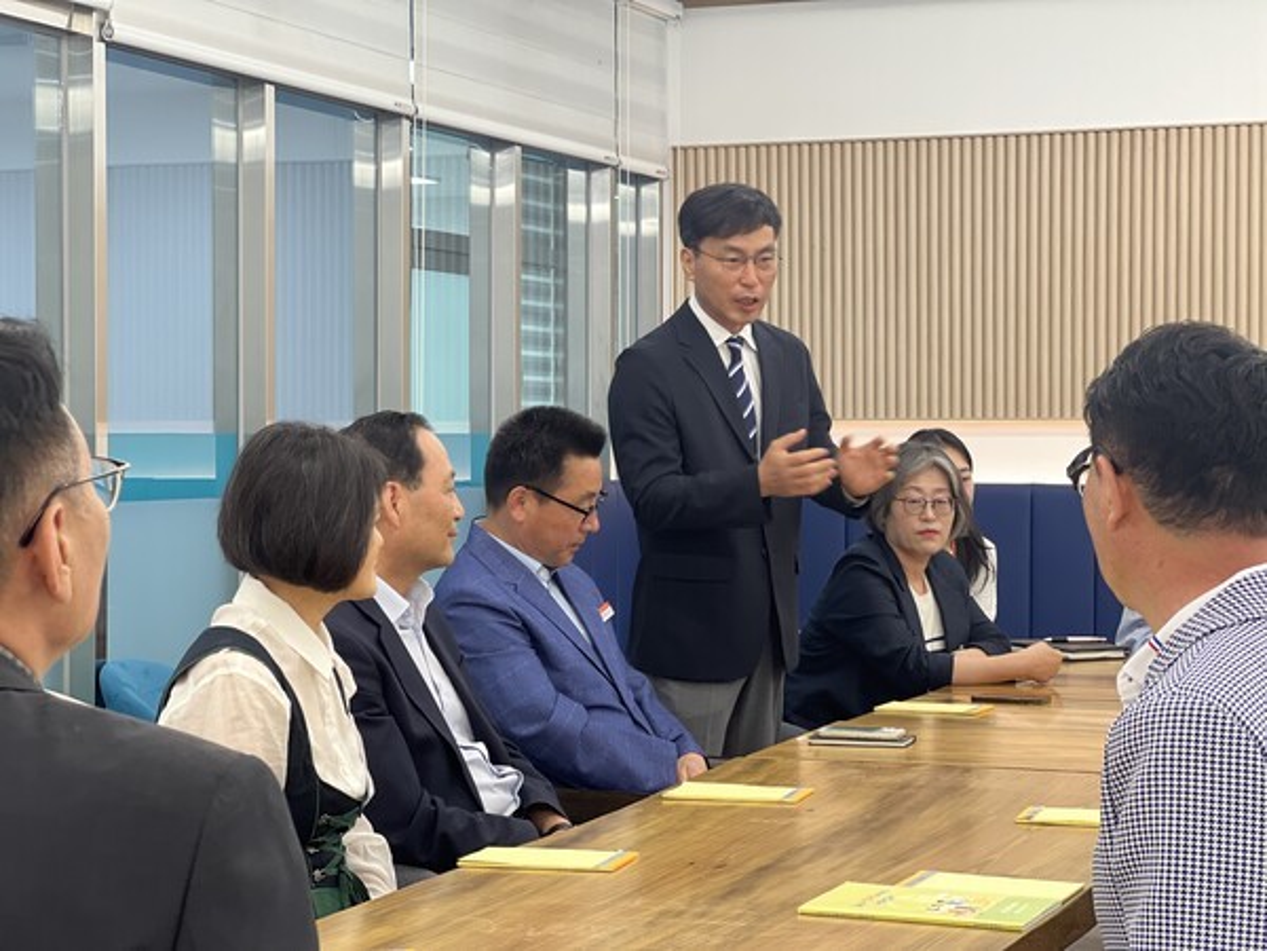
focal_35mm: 77
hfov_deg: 25.3
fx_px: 2818
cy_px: 476
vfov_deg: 19.1
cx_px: 634
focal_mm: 9
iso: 160
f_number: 2.8
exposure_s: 1/40
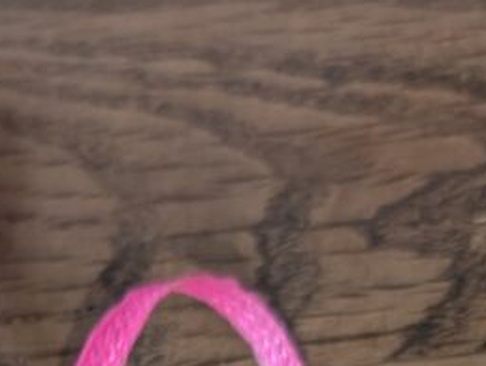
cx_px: 17
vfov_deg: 8.8
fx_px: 2010
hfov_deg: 13.6
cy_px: 1039
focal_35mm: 143
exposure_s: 1/261
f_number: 1.68
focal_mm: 6.9
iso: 91
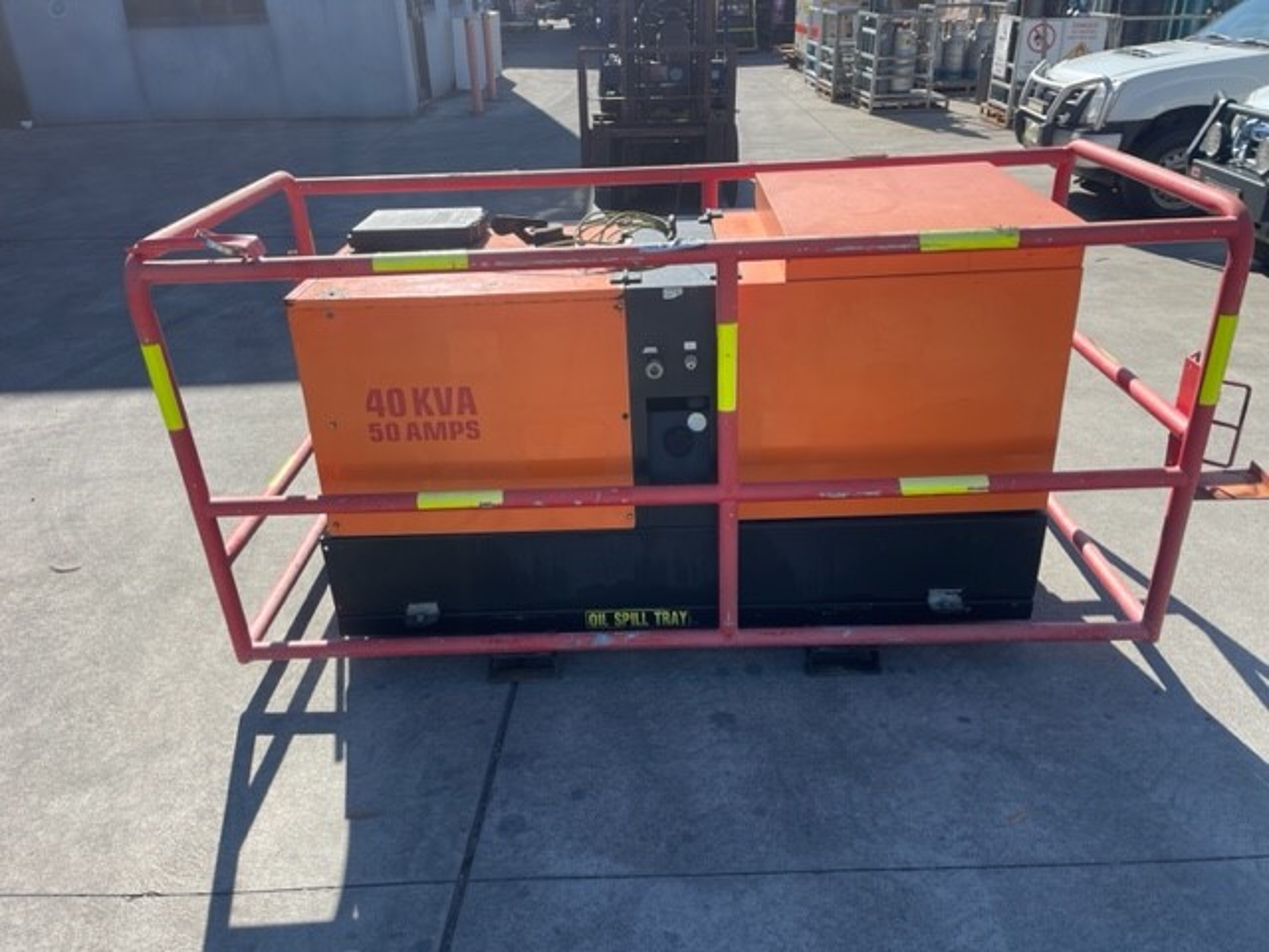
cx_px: 634
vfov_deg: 53.1
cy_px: 476
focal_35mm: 26
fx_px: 953
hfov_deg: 67.3
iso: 32
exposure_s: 1/1642
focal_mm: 5.1
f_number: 1.6
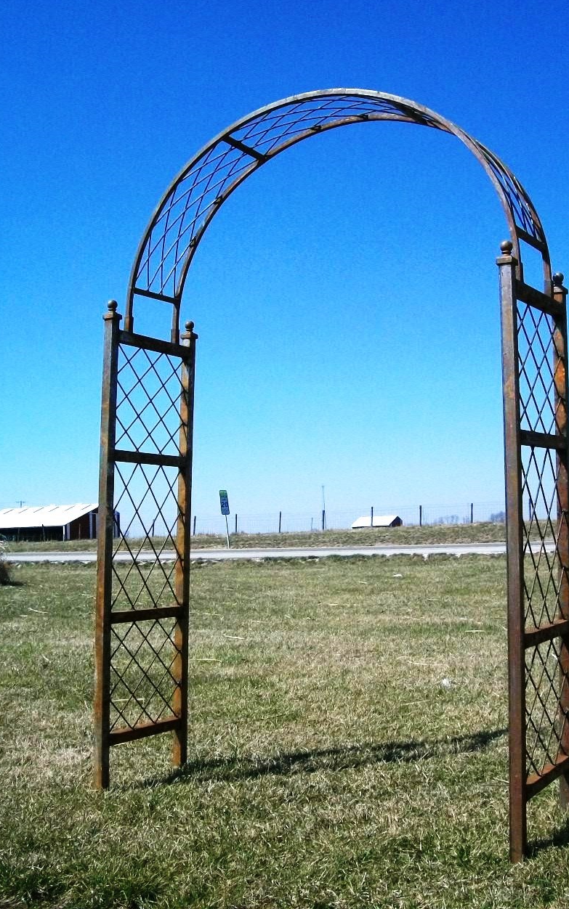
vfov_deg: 50.4
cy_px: 445
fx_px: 967
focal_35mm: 39
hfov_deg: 32.7
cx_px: 318
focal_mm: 6
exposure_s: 1/1250
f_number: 4.8
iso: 80
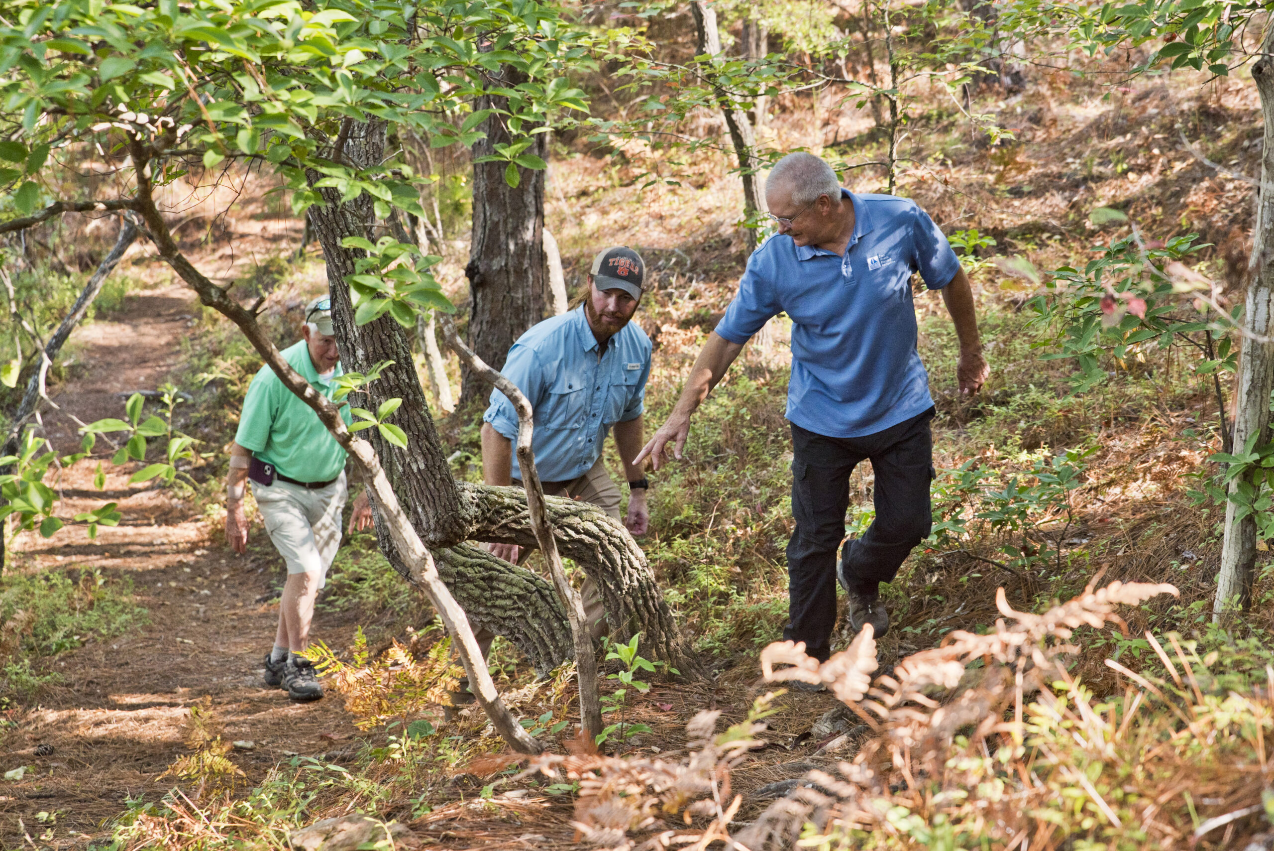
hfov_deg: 29.6
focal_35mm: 68
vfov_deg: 20.0
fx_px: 2407
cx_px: 637
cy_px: 426
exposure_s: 1/640
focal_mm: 68
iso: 320
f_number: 6.3
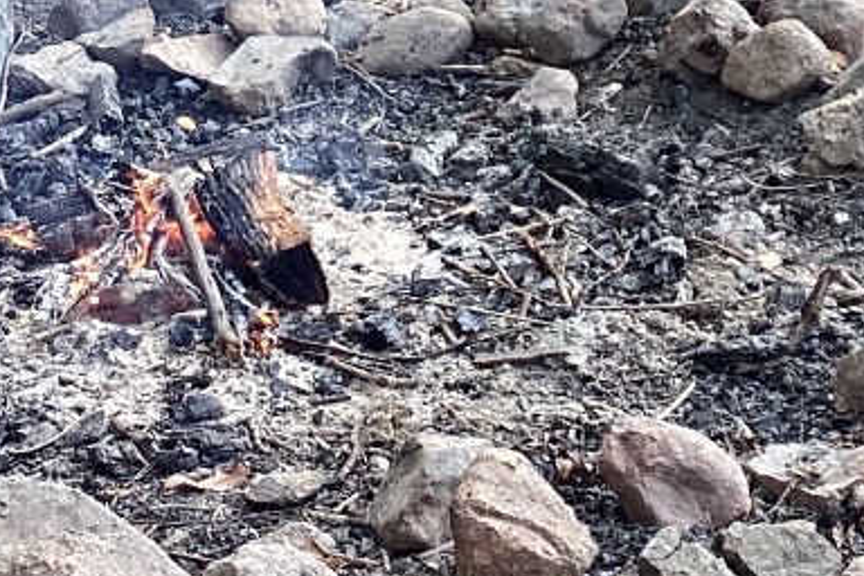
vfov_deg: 11.0
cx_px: 747
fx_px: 2904
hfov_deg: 16.7
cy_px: -227
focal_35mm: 121
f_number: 2.4
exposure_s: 1/120
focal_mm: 3.3
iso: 40
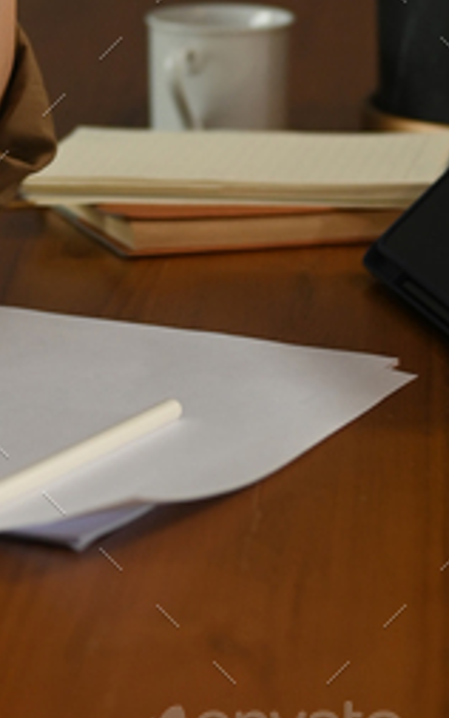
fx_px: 3487
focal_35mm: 178
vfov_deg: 11.5
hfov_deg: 7.3
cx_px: -159
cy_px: -143
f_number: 2.8
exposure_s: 1/60
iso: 400
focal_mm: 50
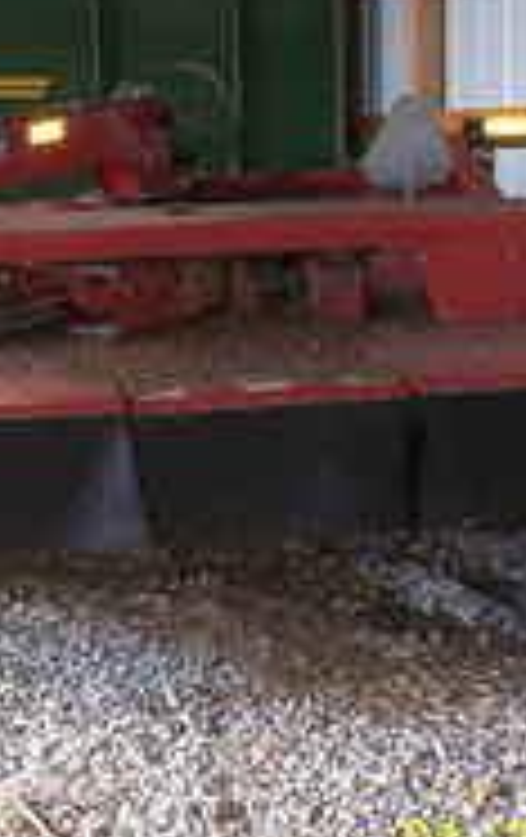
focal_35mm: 76
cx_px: 45
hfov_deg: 17.0
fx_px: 1735
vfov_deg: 27.1
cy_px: 410
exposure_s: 1/30
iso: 140
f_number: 4.5
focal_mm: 6
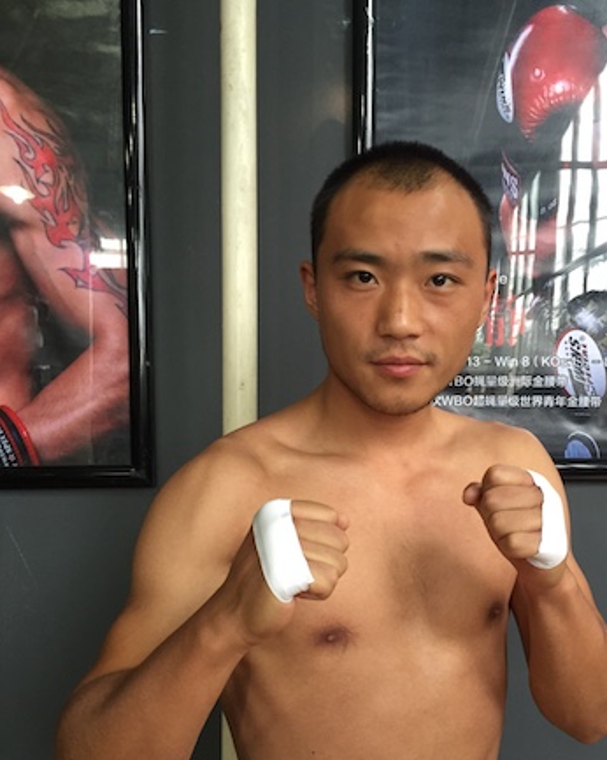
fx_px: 809
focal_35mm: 36
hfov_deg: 41.0
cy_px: 441
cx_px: 361
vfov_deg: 50.1
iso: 160
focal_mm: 4.15
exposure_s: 1/33
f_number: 2.2
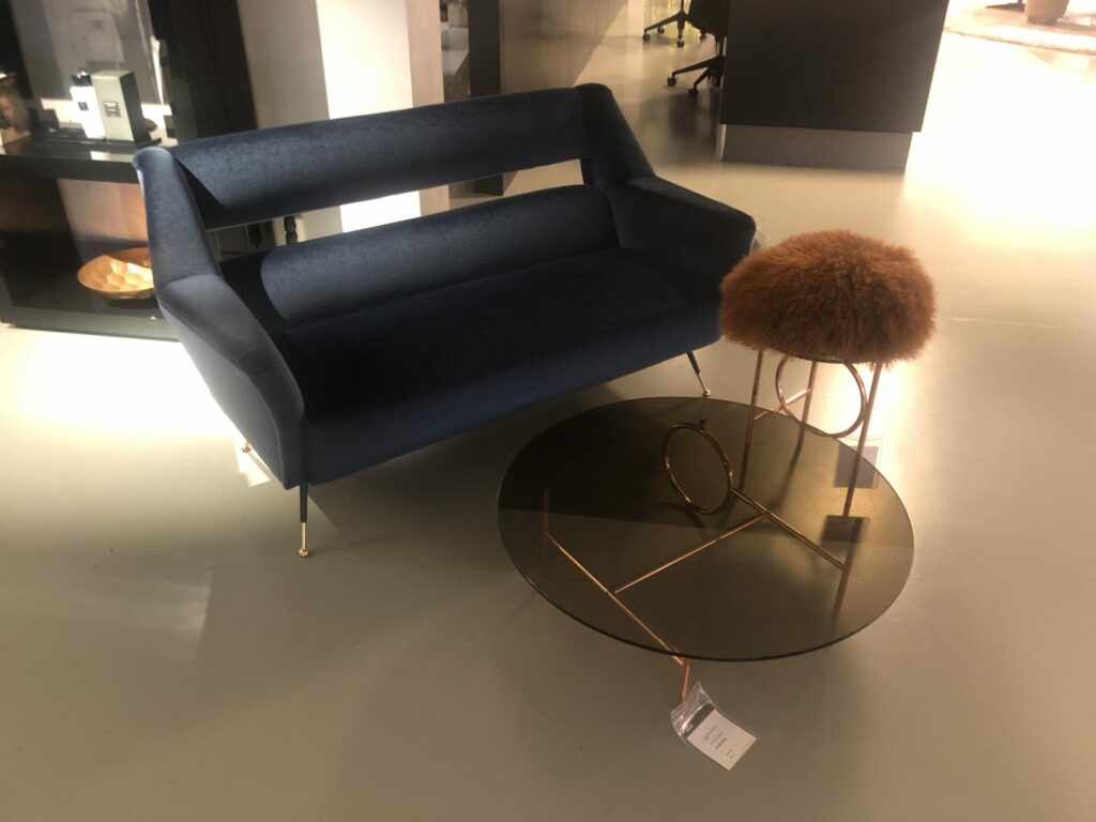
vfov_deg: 49.7
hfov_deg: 63.4
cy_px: 411
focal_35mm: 28
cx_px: 548
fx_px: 887
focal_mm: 3.99
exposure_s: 1/7
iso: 100
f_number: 1.8
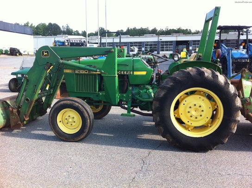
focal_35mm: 35
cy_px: 94
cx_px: 126
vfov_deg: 40.6
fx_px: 254
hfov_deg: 52.7
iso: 80
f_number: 2.8
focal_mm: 3.85
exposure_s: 1/281
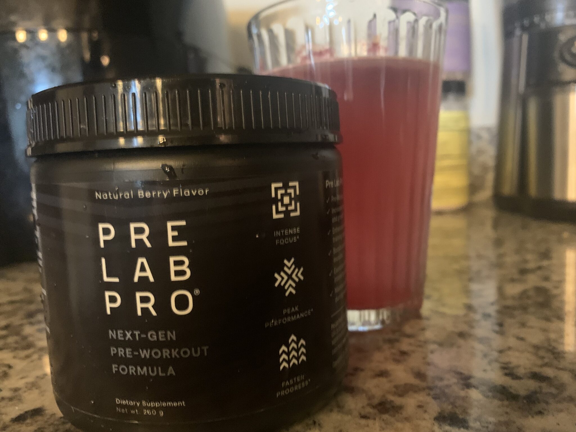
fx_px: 433
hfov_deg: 67.3
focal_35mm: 26
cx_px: 288
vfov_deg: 53.1
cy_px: 216
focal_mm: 4.25
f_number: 1.8
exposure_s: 1/20
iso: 800
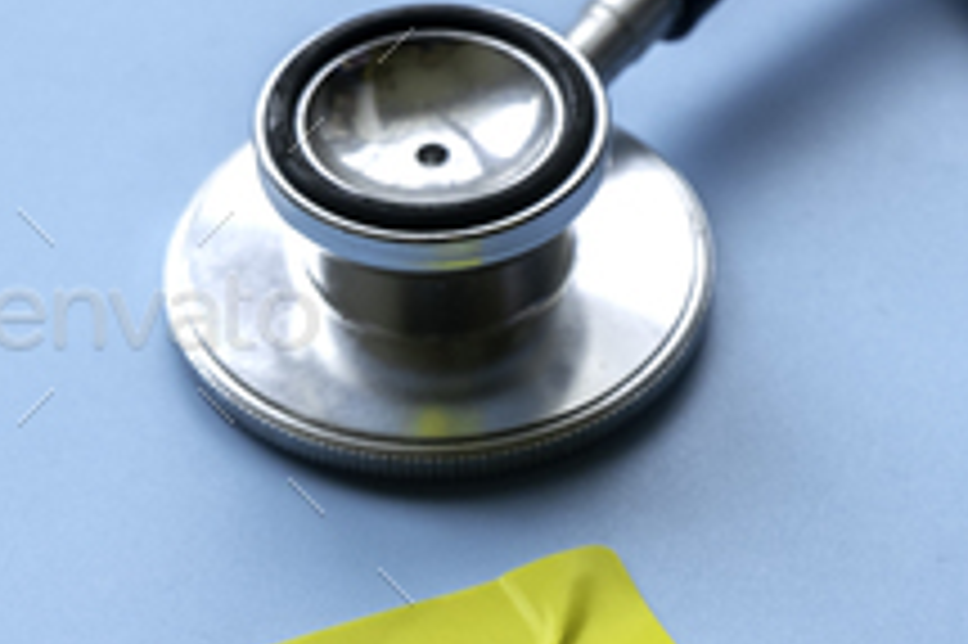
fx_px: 5535
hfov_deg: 10.0
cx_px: 779
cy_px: 527
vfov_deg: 6.6
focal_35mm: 206
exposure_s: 1/125
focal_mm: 34
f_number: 4
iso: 200
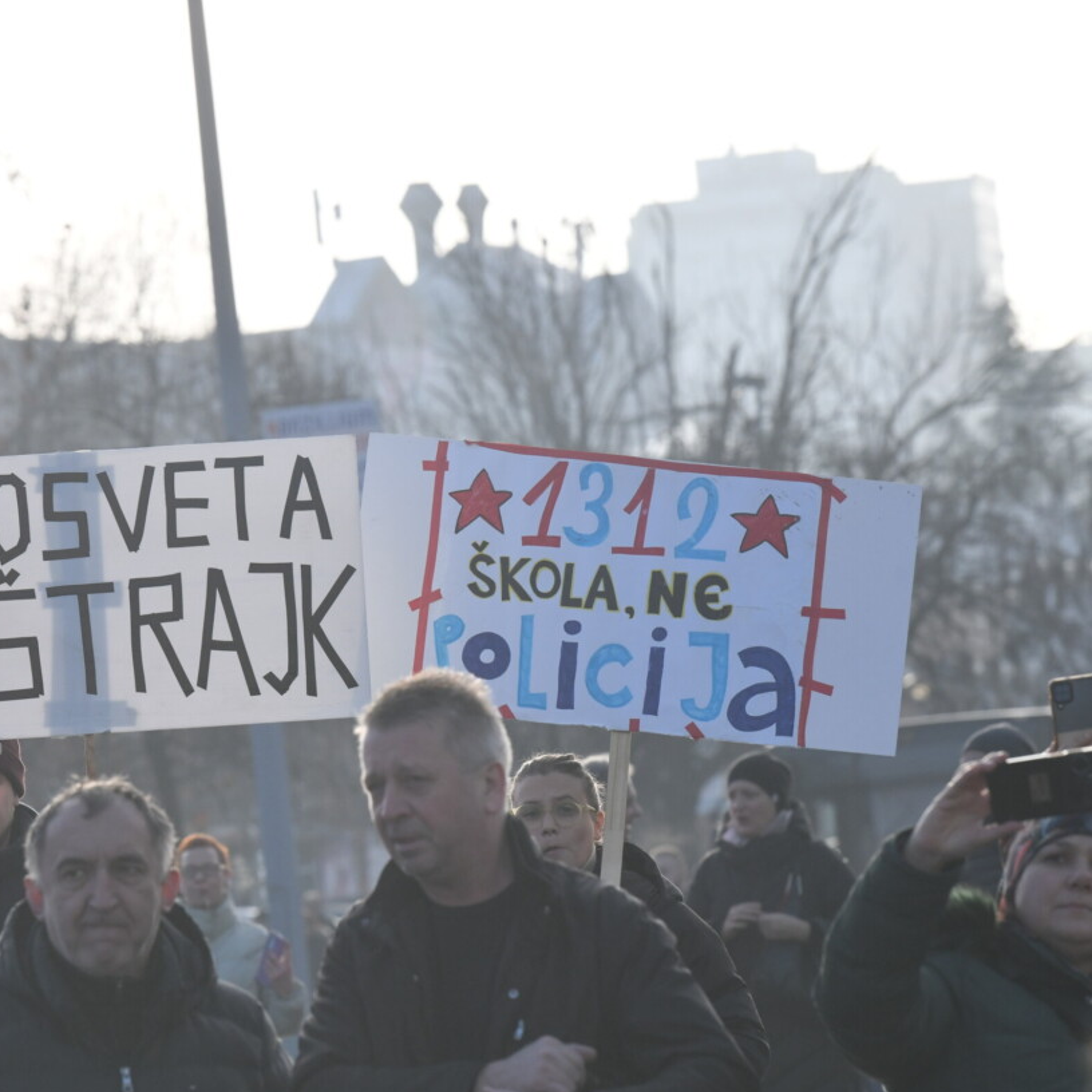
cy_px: 562
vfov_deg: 6.4
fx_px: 9815
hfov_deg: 6.4
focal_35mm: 275
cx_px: 228
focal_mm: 200
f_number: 8
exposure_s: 1/2000
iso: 1000
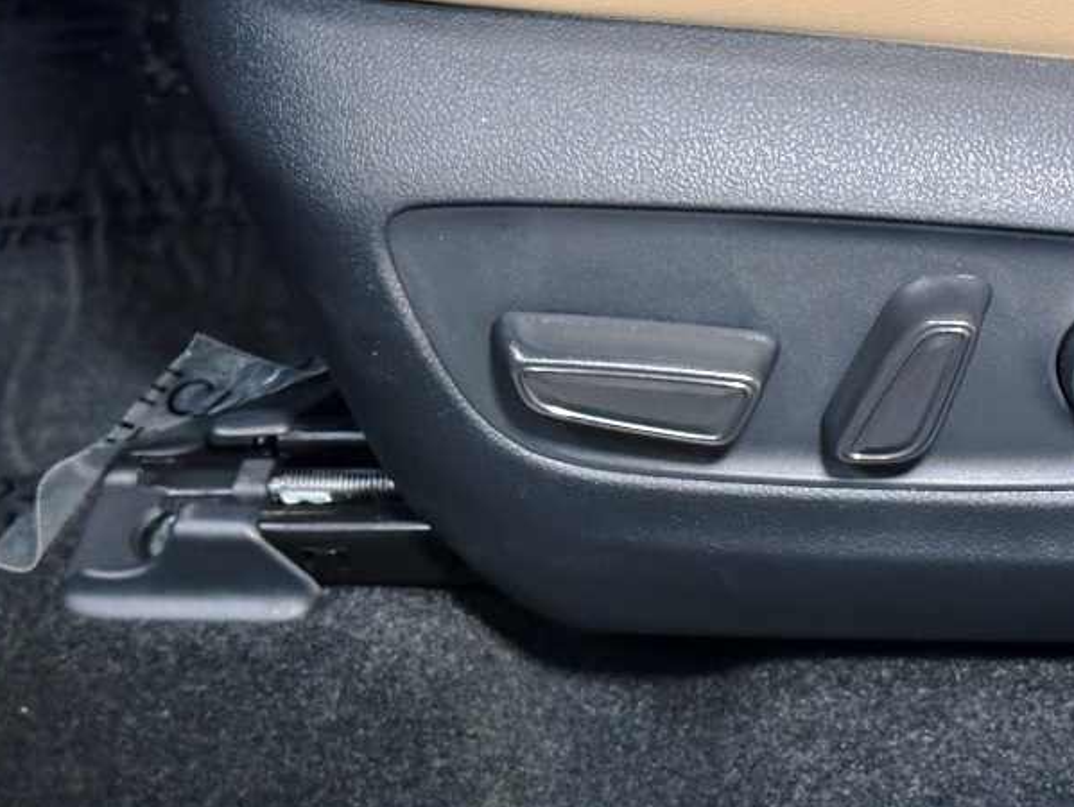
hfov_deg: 23.6
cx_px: 810
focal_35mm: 82
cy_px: 255
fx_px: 2546
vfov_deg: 18.0
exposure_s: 1/40
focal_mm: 6.86
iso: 250
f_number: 1.78
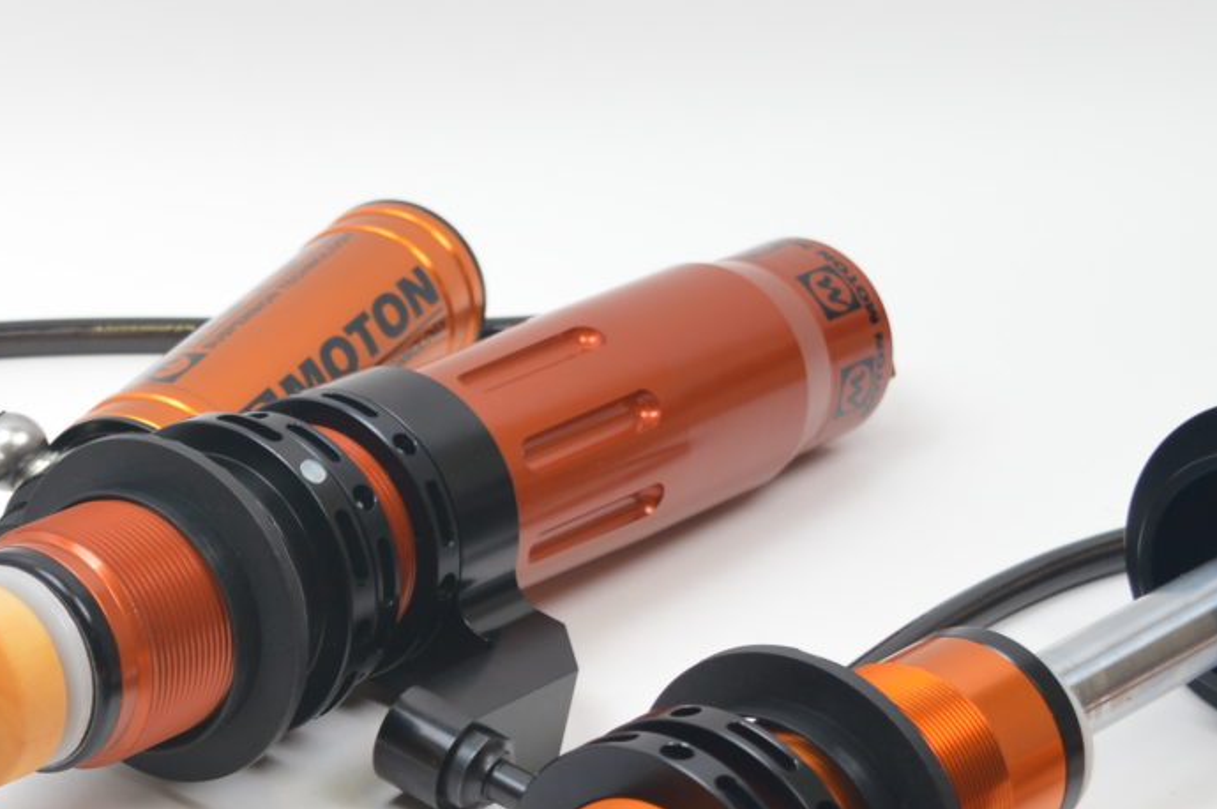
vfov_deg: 11.7
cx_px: 120
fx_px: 3918
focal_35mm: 116
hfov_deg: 17.4
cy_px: 772
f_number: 5.6
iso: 100
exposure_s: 1/15
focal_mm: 26
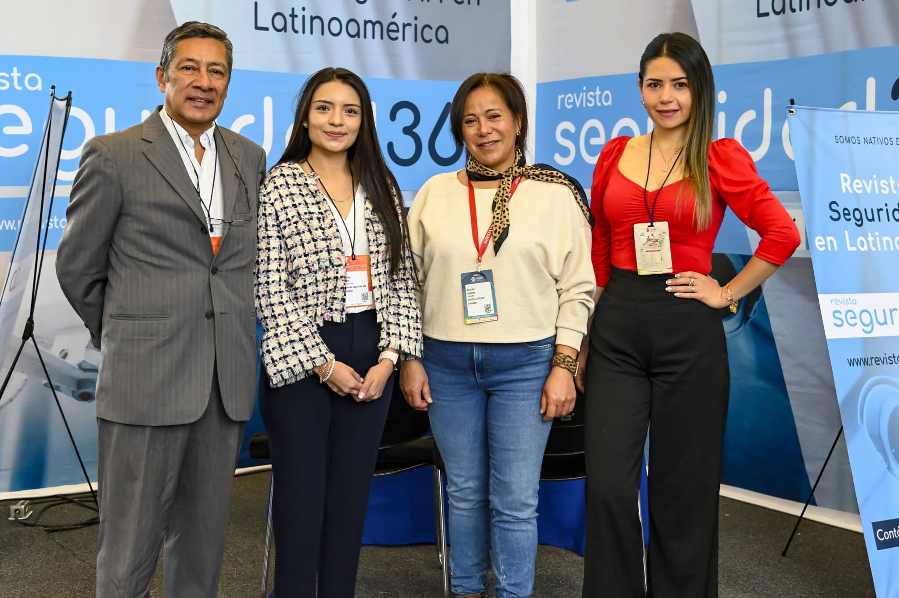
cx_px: 450
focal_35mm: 38
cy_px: 299
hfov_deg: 50.7
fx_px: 948
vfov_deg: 35.0
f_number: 4.5
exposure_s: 1/80
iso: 800
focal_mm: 38
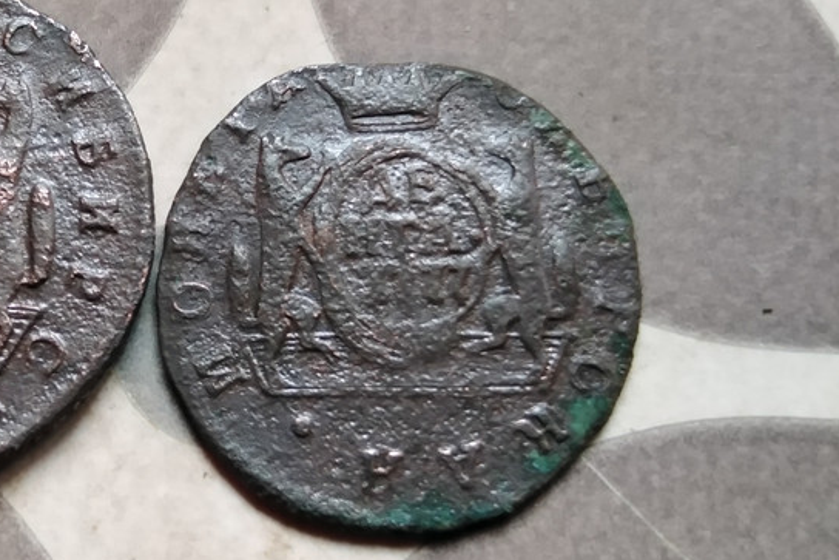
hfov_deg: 36.0
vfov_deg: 25.5
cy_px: 247
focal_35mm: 53
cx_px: 147
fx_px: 1235
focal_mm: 3.59
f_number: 1.8
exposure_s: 1/24
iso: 388
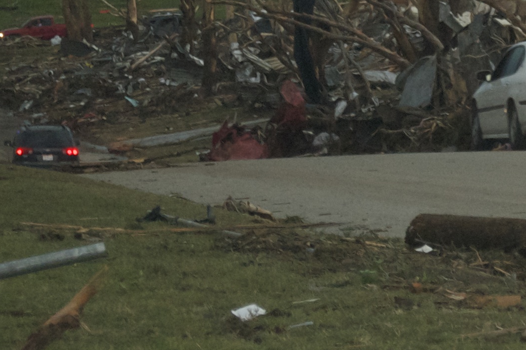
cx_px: 717
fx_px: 4978
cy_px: -29
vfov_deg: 4.0
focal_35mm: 341
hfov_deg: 6.0
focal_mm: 80
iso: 1600
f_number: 5.6
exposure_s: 1/60
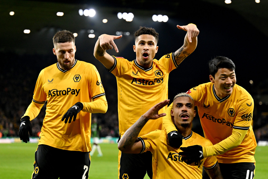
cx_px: 134
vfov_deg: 11.7
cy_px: 90
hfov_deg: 17.5
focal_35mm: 117
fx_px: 871
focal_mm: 78
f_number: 2.8
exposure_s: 1/1614
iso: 2500
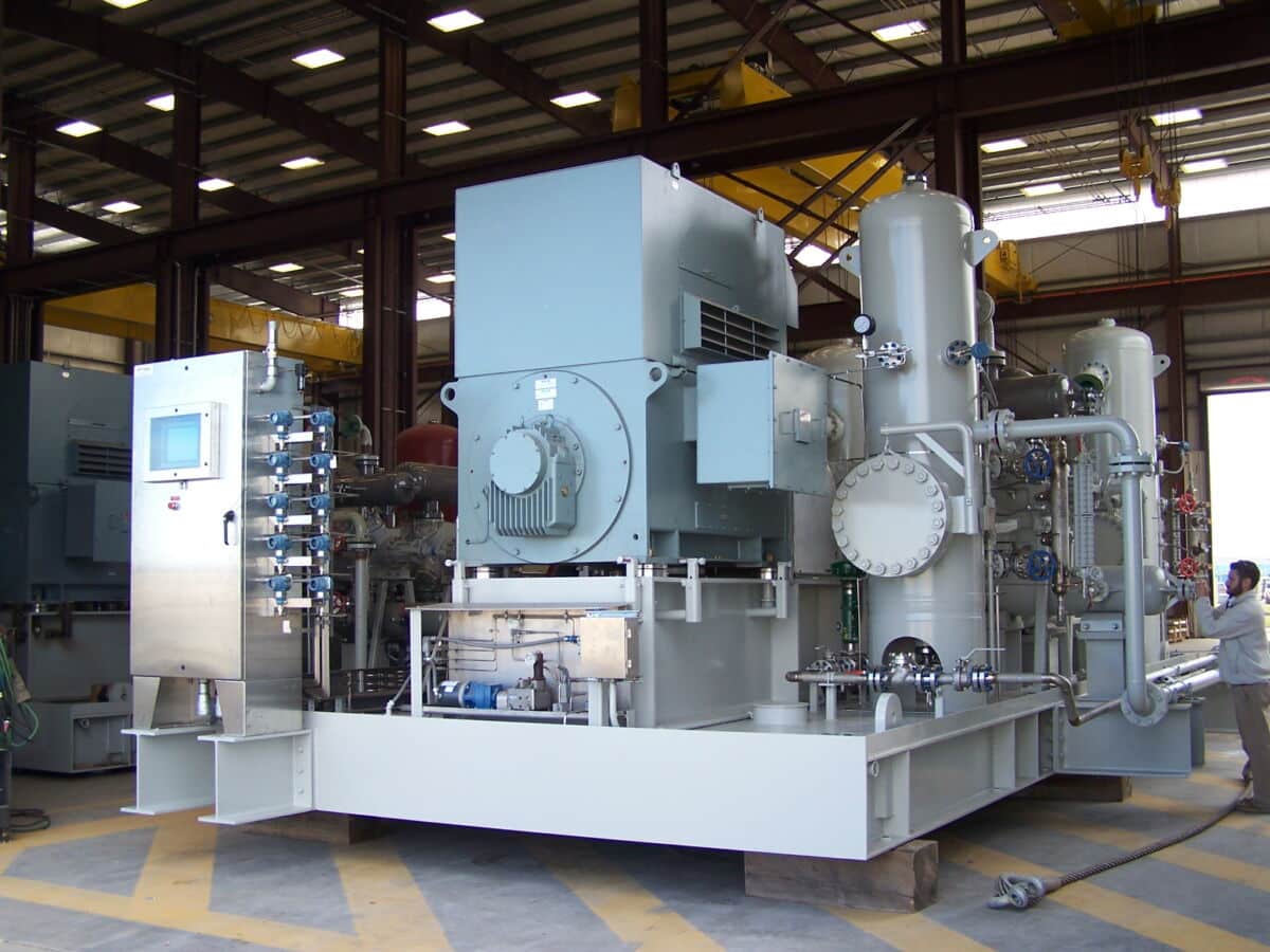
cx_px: 635
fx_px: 1394
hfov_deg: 49.0
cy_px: 476
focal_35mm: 38
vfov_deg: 37.7
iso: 80
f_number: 2.8
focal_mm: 6.3
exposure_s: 1/200
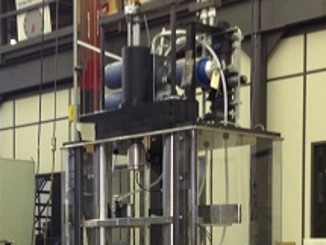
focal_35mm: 104
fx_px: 981
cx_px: 76
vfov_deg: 14.0
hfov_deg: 18.7
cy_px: 266
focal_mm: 4.28
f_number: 2.4
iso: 64
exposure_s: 1/20
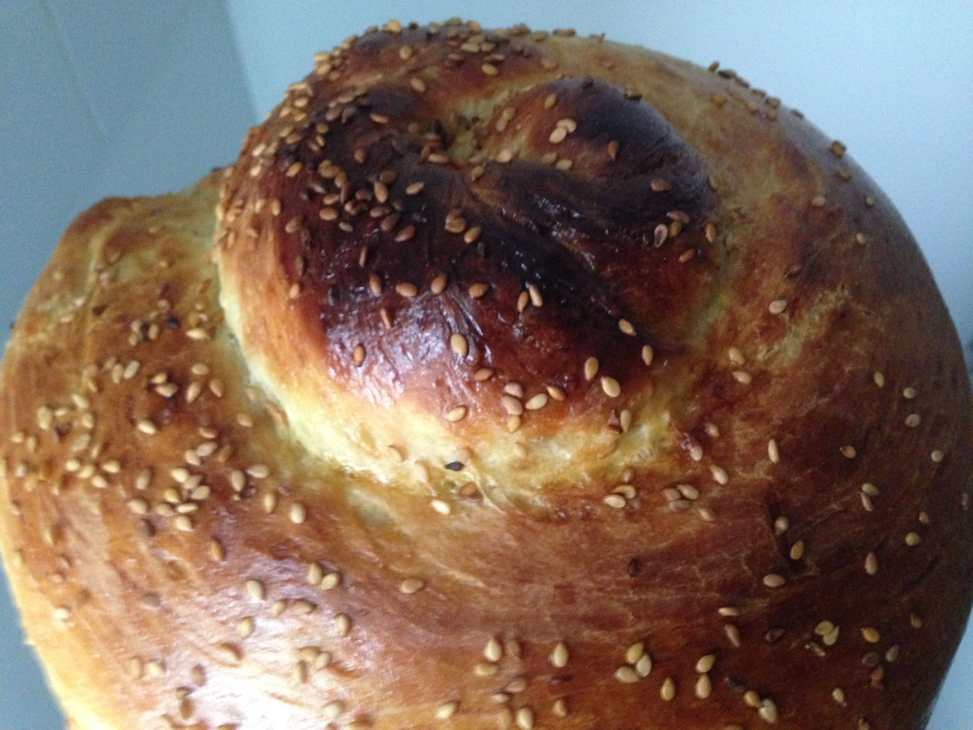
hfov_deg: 55.4
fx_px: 928
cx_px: 486
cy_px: 365
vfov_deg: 42.9
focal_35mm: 33
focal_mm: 4.12
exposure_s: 1/15
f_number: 2.4
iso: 640
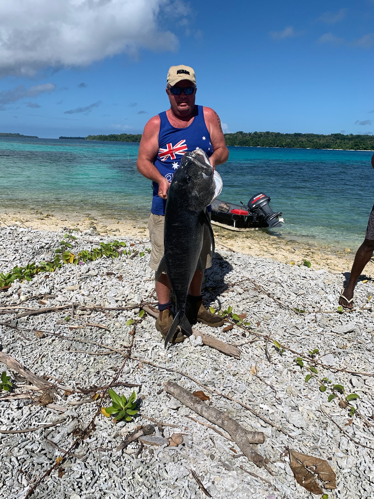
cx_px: 187
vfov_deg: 67.3
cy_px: 250
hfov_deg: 53.1
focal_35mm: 26
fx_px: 375
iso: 25
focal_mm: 4.25
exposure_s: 1/4902
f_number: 1.8
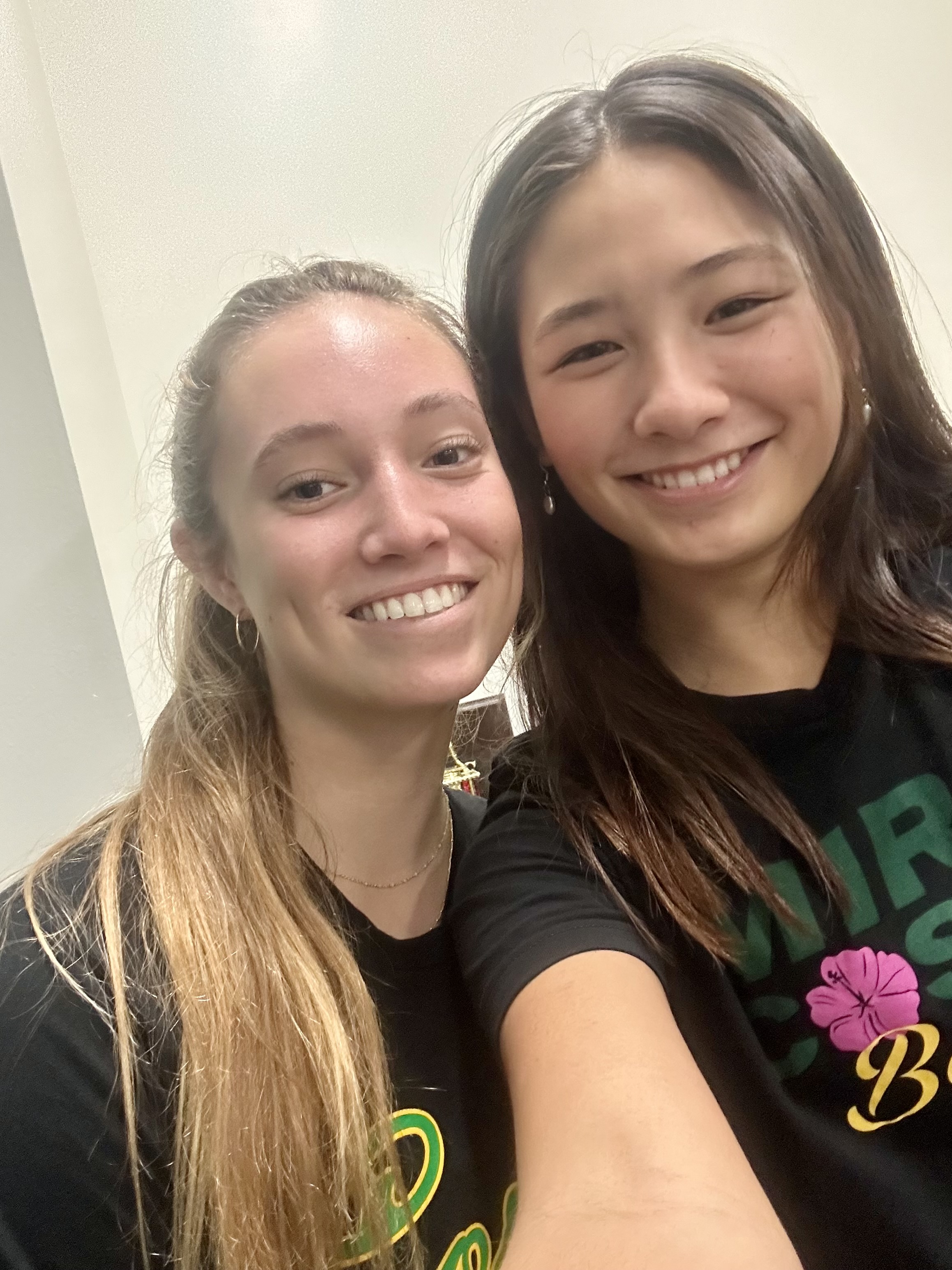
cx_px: 476
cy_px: 635
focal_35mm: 30
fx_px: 1100
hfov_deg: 46.8
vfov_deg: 60.0
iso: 400
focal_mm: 2.69
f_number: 1.9
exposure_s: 1/36
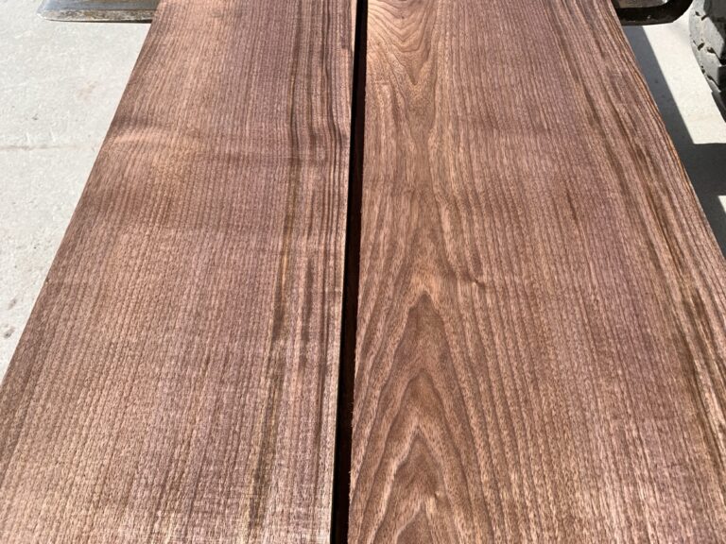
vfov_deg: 53.1
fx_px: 545
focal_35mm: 26
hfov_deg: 67.3
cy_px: 272
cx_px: 363
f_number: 1.8
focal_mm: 4.25
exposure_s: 1/1916
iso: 25
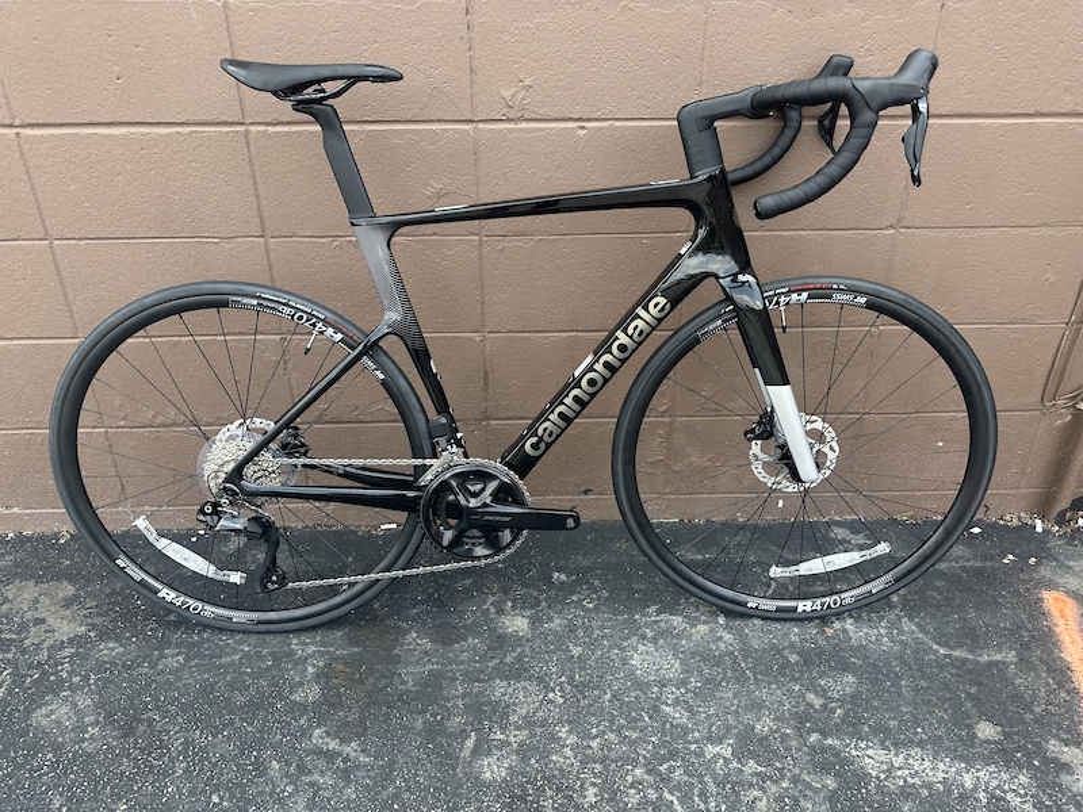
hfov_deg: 71.6
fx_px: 751
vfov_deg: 56.8
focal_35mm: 24
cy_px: 406
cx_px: 542
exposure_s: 1/390
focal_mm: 6.86
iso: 80
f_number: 1.78
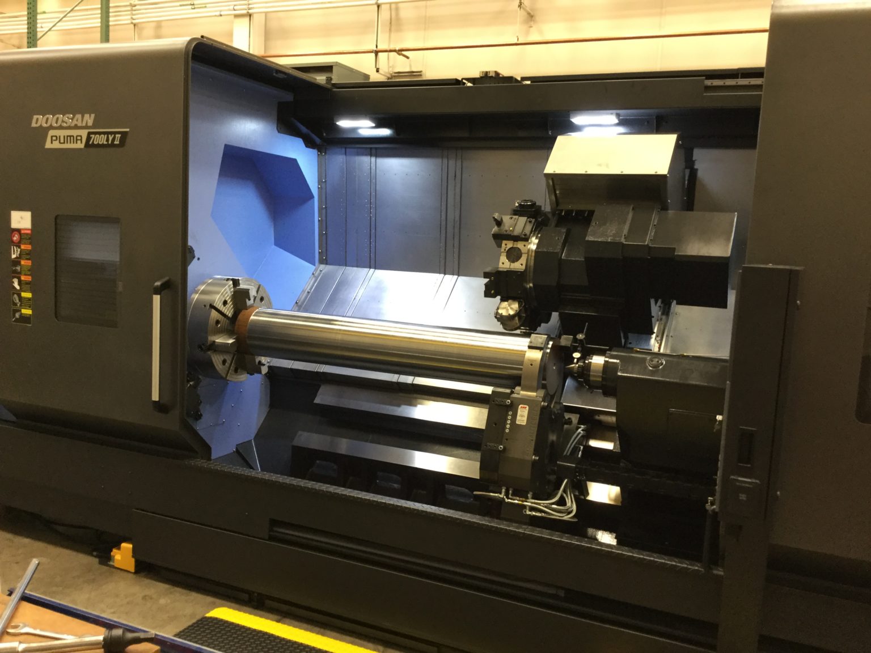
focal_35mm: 31
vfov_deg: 45.4
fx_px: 780
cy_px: 326
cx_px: 436
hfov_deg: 58.4
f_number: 2.4
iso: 80
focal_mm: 3.3
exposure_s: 1/30
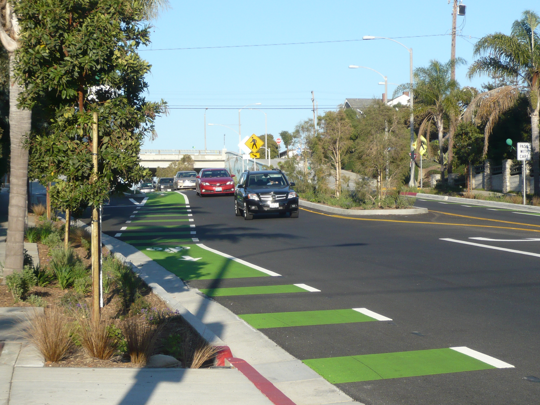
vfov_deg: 18.4
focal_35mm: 80
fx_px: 1248
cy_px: 202
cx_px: 270
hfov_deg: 24.4
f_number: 4.5
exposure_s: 1/400
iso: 100
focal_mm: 11.1
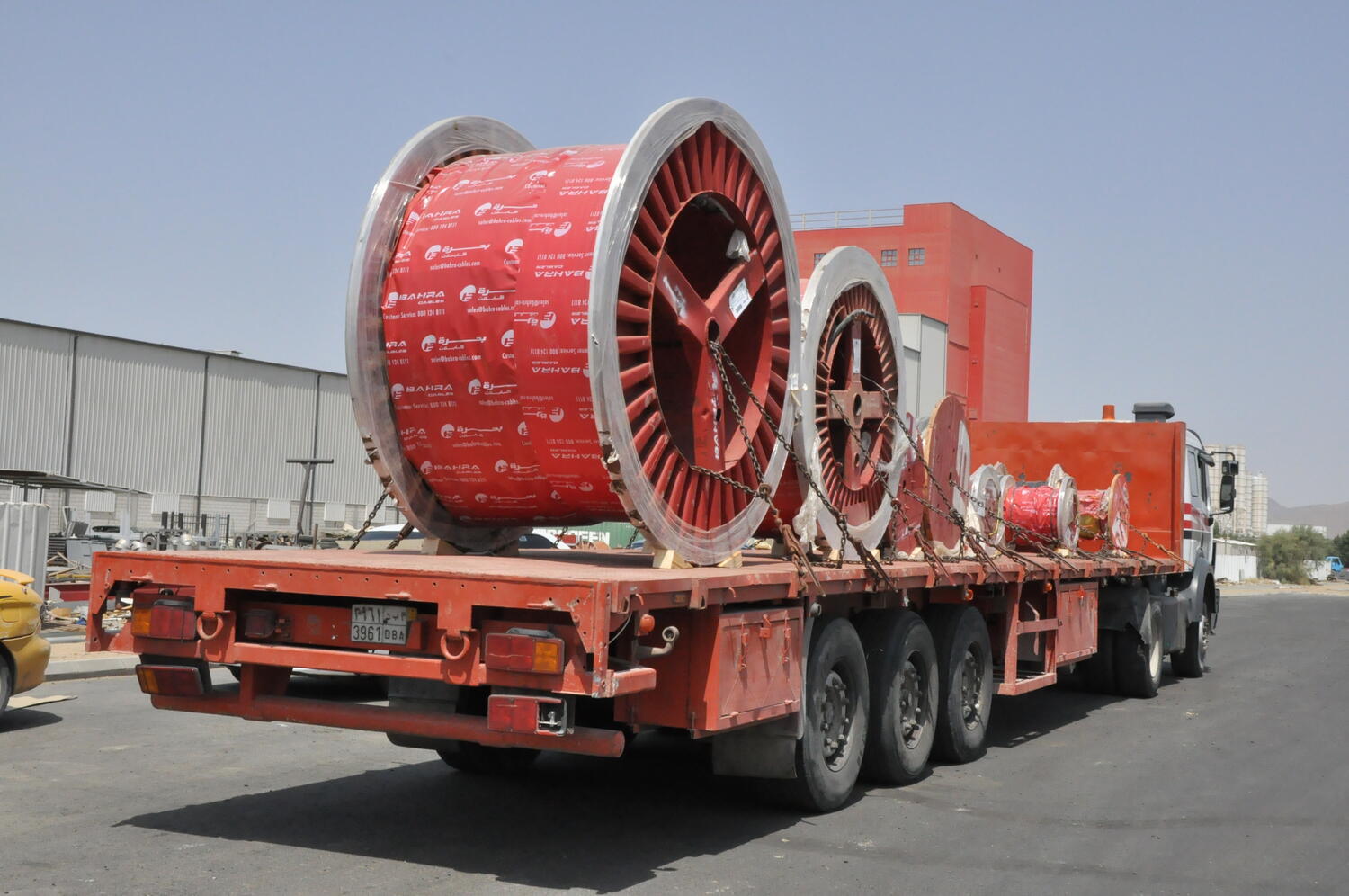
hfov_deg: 43.7
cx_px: 674
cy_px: 448
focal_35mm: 45
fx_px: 1684
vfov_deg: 29.8
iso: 2000
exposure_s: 1/1600
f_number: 20
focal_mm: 30
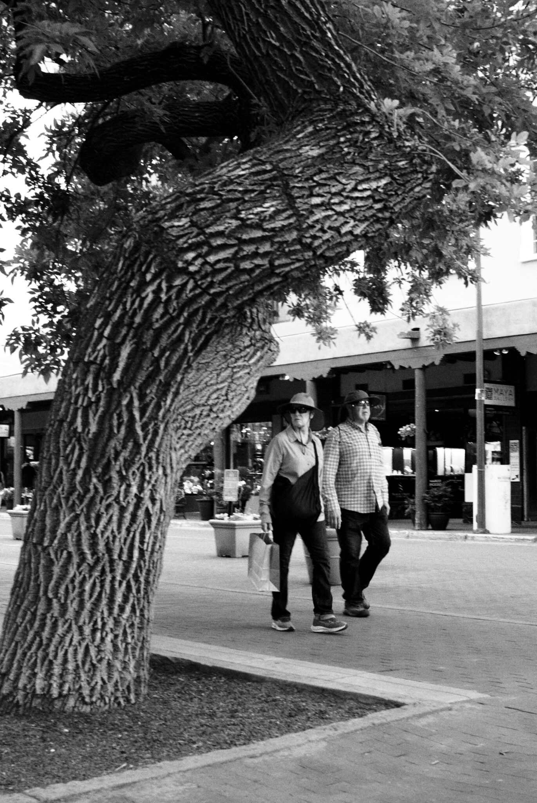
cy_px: 402
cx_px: 268
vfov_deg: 37.8
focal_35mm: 52
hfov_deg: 25.8
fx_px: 1171
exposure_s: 1/125
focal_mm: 35
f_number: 5.6
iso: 450
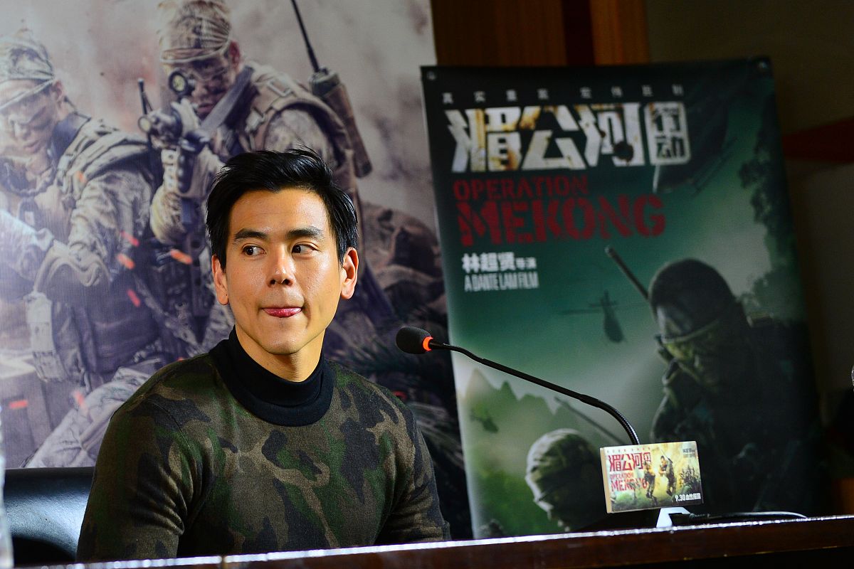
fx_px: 1660
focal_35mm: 70
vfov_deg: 19.5
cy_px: 284
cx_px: 427
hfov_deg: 28.8
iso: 400
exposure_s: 1/400
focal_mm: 70
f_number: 4
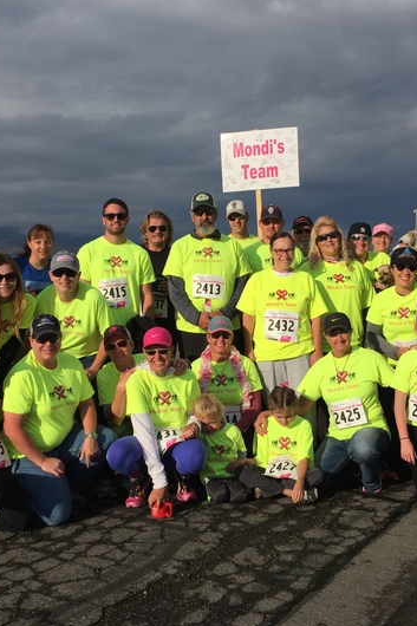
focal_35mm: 41
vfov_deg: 47.4
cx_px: 221
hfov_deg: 32.6
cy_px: 317
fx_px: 713
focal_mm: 4.15
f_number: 2.2
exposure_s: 1/5650
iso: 32
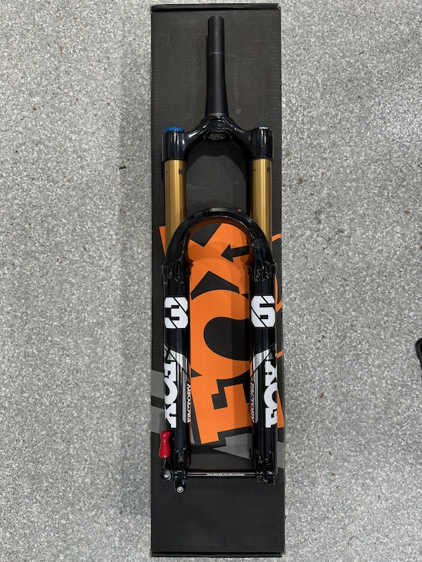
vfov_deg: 71.6
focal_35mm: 24
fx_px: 390
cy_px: 281
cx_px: 211
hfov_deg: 56.8
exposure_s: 1/60
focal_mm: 6.86
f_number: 1.78
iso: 160
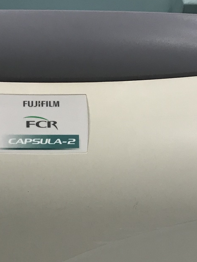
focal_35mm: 90
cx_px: 74
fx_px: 683
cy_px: 268
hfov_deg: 16.4
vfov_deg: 21.0
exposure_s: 1/40
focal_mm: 3.99
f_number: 1.8
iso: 25
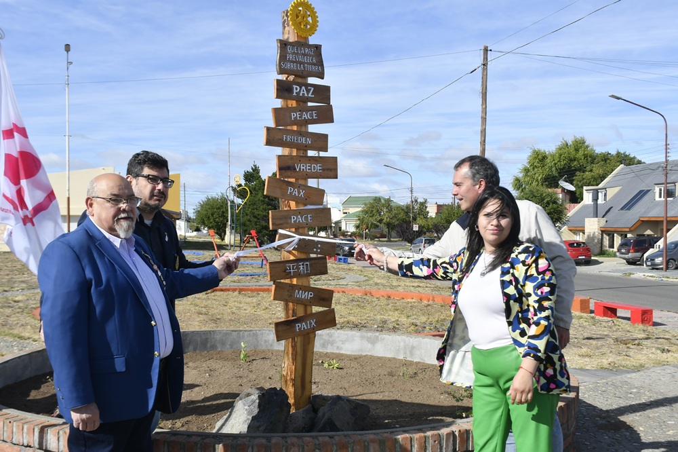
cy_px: 226
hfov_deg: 49.6
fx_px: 734
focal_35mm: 39
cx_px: 339
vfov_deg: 34.2
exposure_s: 1/200
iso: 100
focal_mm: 26
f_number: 10
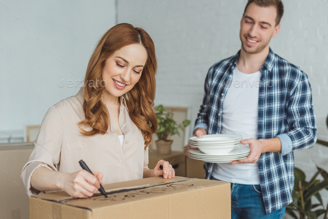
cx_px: 164
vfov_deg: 27.0
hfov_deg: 39.6
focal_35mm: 50
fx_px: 456
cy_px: 110
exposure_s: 1/250
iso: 320
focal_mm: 50
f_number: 3.5
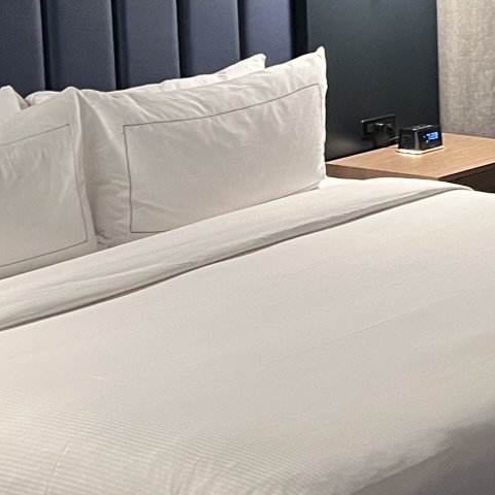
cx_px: 576
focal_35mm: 98
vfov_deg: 17.4
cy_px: 8
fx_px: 1585
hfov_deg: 17.0
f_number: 1.5
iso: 400
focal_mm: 5.7
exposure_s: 1/60
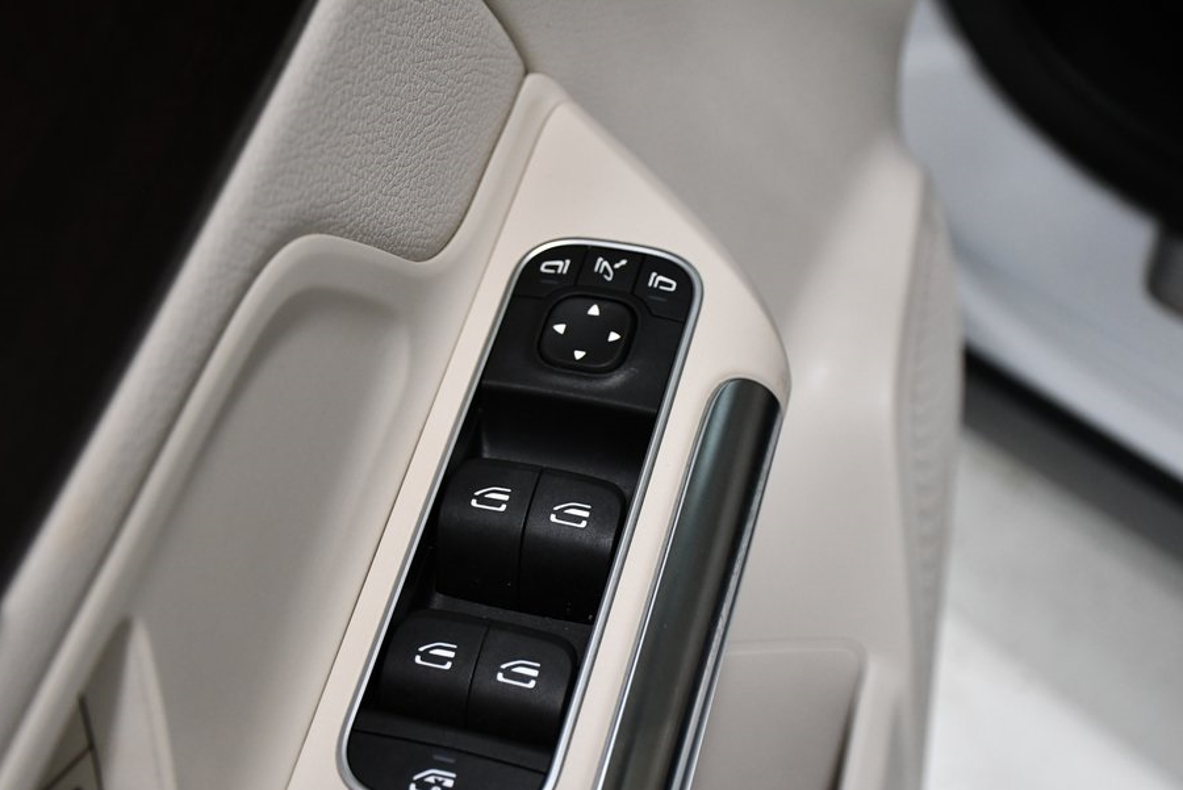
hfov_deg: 34.4
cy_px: 438
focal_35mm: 58
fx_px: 1907
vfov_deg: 23.4
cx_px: 531
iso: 1800
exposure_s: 1/125
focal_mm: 34
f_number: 4.2
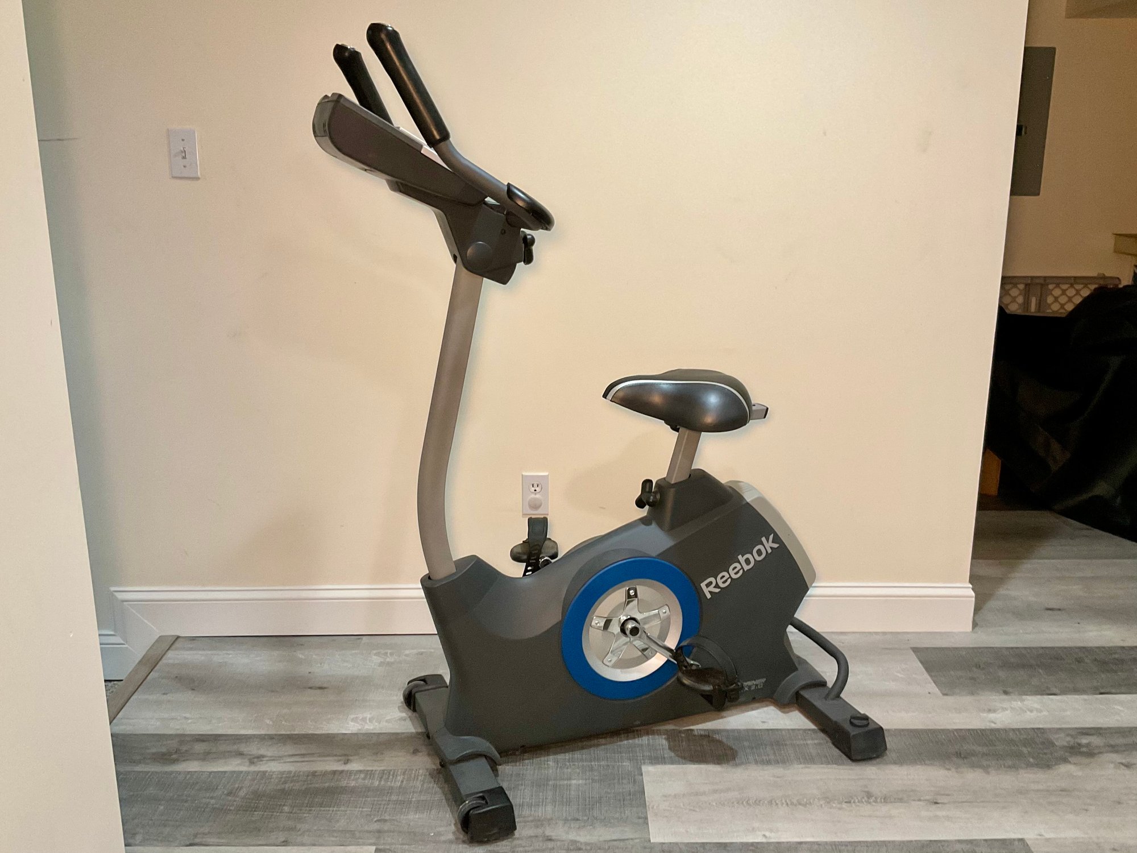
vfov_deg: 48.2
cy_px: 426
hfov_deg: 61.7
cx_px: 568
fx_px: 953
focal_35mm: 29
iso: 160
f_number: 1.8
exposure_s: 1/60
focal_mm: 3
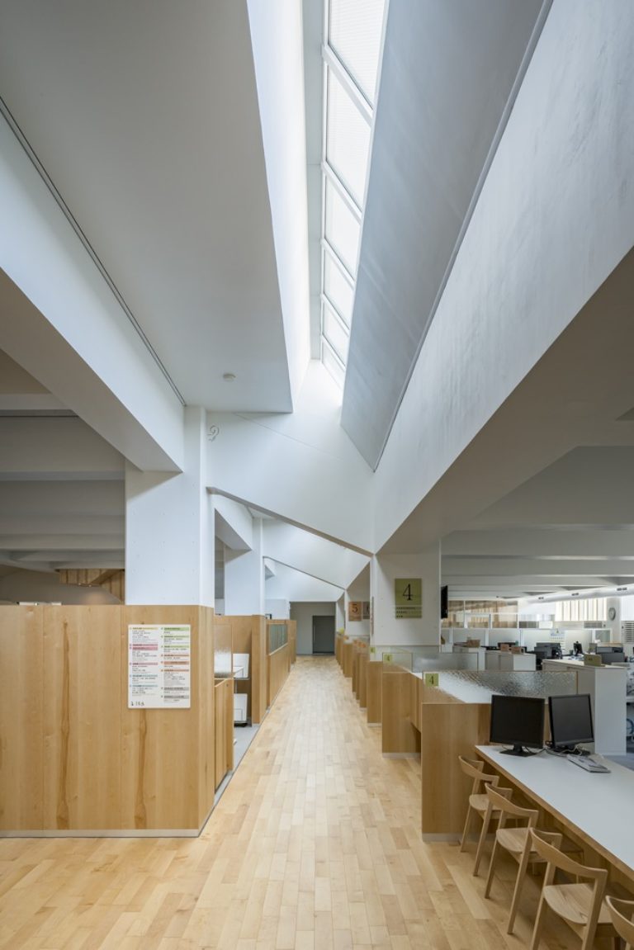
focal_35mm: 24
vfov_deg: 73.7
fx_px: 634
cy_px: 475
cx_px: 317
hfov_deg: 53.2
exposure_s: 1/50
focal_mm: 24
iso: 400
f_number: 22
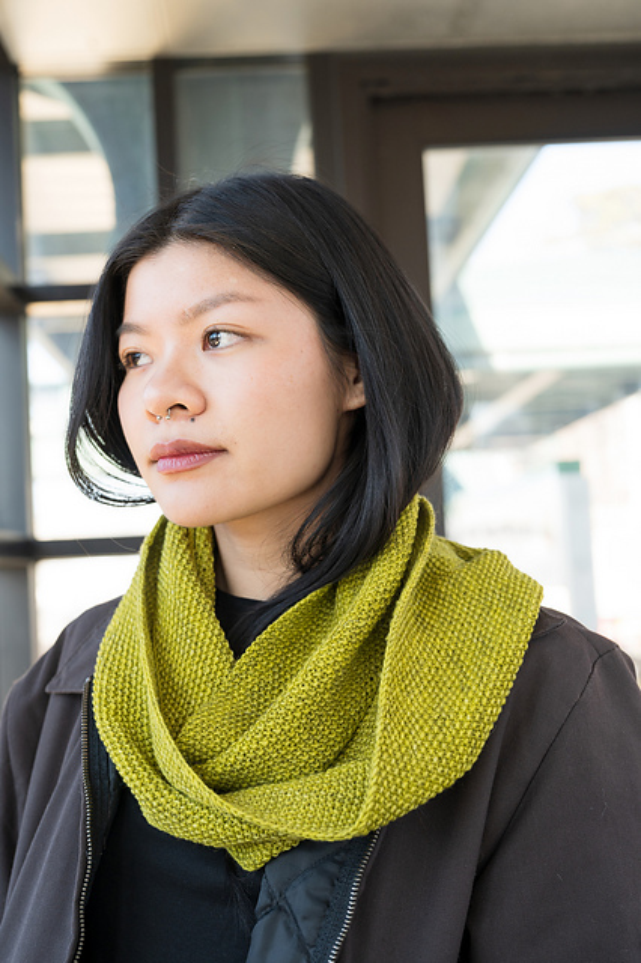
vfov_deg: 39.6
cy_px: 482
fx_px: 1337
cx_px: 320
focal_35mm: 50
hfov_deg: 27.0
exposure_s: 1/160
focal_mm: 50
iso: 400
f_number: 5.6
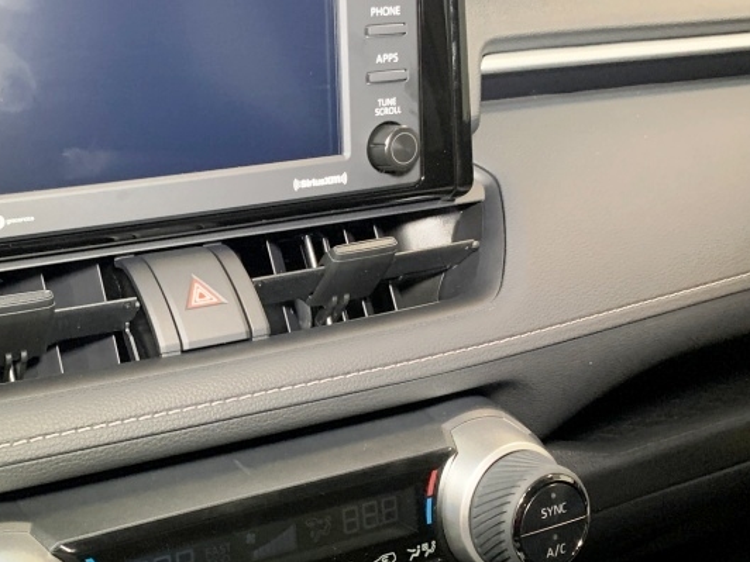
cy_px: 338
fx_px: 1083
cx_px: 125
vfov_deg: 29.0
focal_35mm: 50
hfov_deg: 36.6
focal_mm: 4.25
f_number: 1.8
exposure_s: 1/30
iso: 500
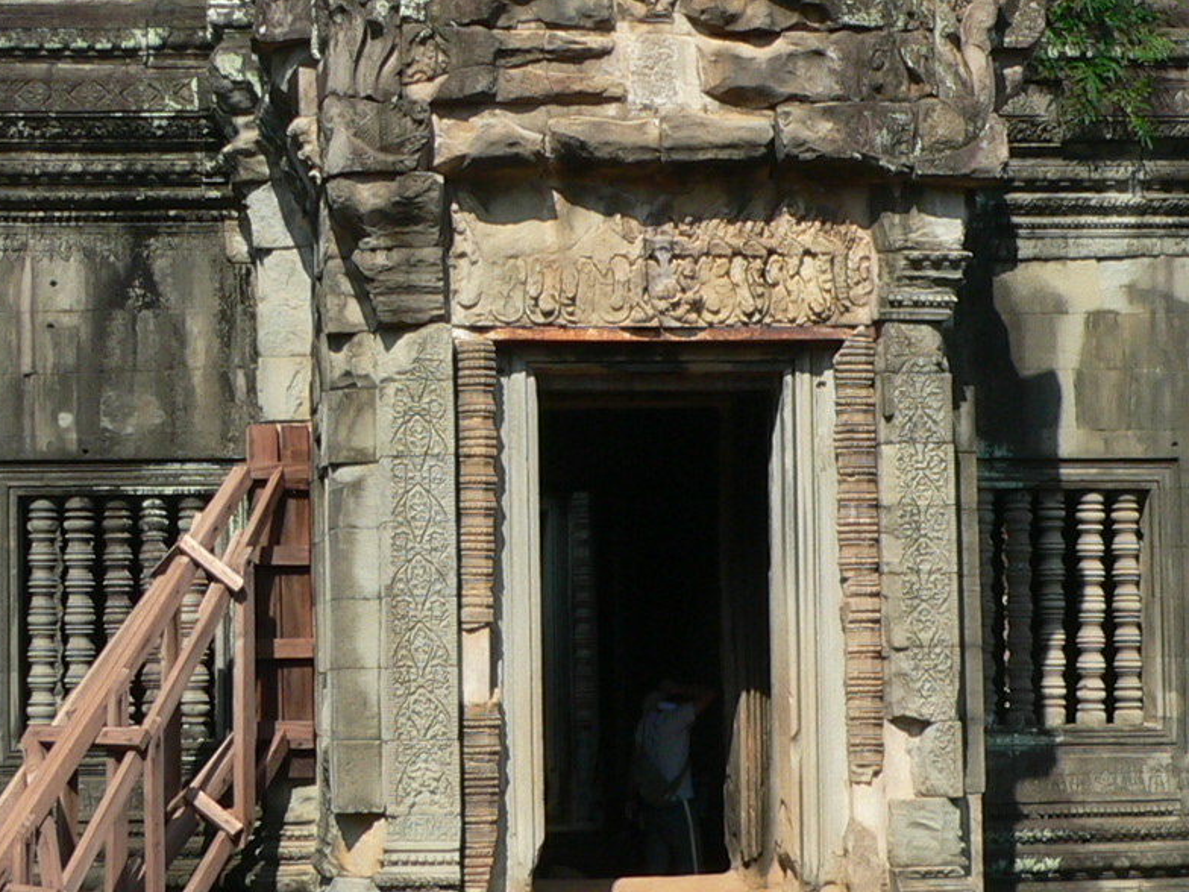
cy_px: 419
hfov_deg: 20.9
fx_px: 3229
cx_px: 681
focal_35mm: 94
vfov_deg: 15.7
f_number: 4
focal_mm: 6
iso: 80
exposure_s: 1/500
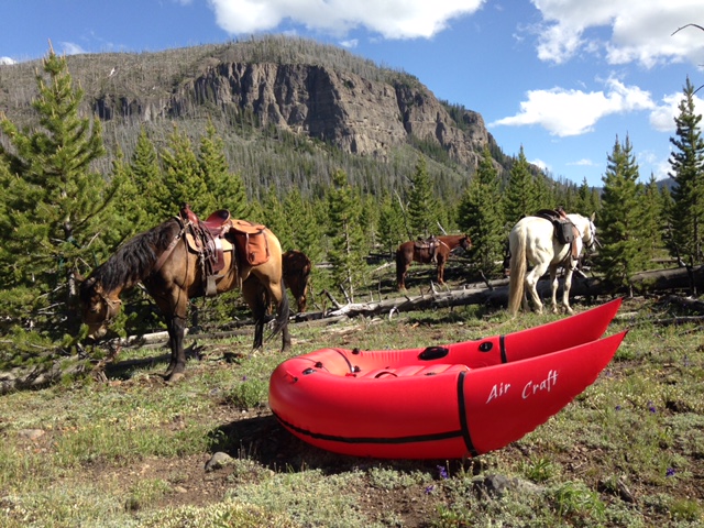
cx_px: 352
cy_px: 264
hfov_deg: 55.4
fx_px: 671
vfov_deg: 42.9
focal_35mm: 33
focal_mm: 4.12
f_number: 2.4
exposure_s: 1/834
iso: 50
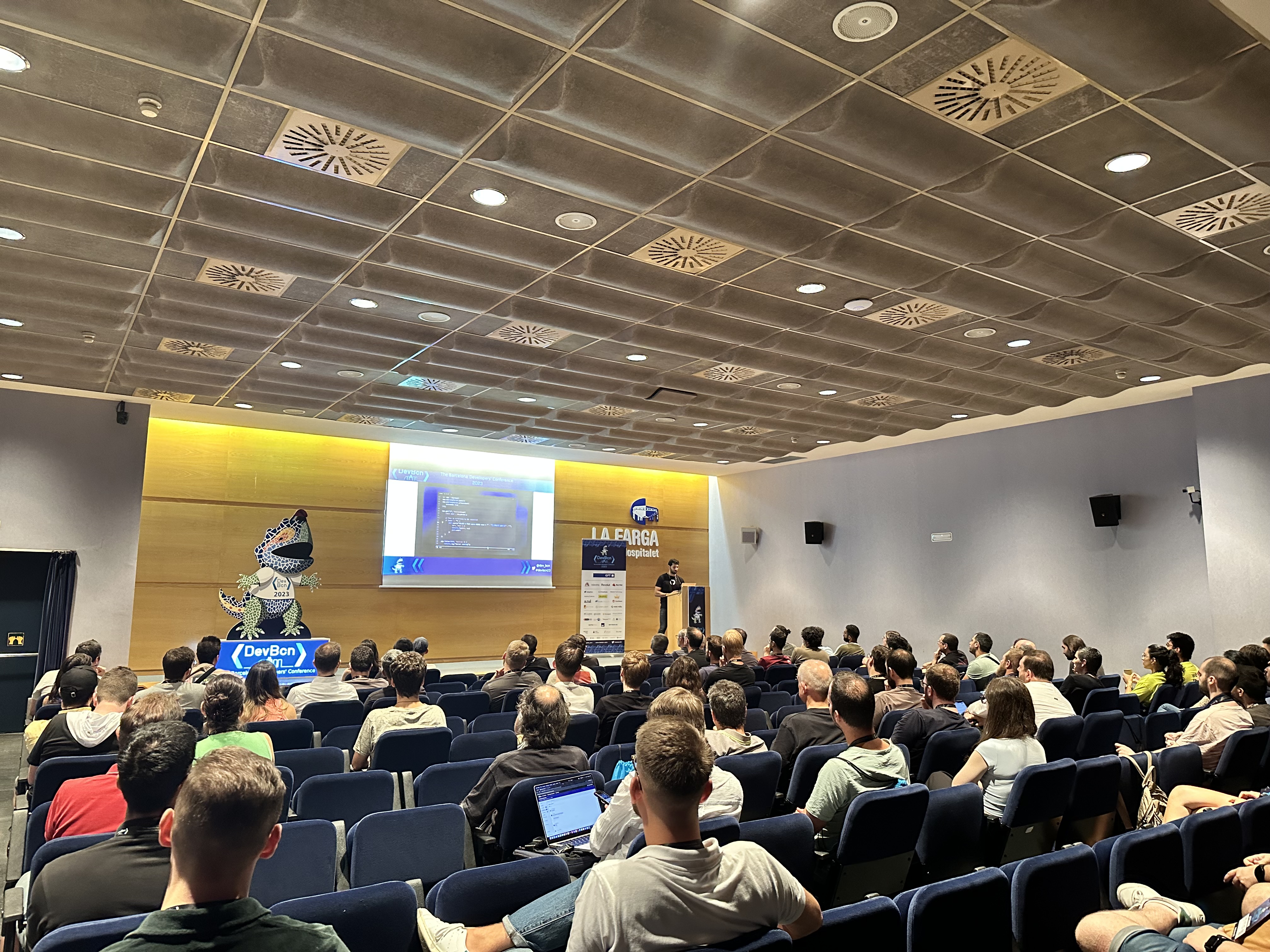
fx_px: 881
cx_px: 635
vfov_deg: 56.8
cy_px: 476
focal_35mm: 24
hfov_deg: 71.6
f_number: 1.78
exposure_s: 1/50
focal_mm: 6.86
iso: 500
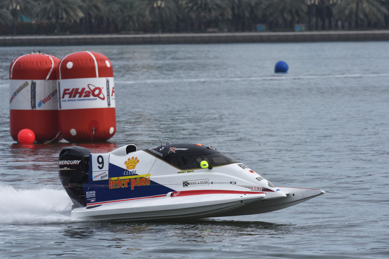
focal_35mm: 600
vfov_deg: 2.3
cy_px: 130
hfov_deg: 3.4
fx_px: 6483
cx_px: 194
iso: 400
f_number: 8
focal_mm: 400
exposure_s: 1/1250
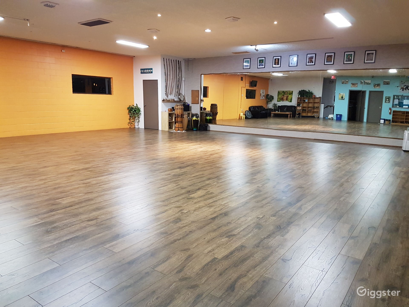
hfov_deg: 67.3
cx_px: 204
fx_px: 307
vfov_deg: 53.1
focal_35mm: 26
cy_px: 154
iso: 200
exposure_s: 1/24
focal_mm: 4.2
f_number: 1.7
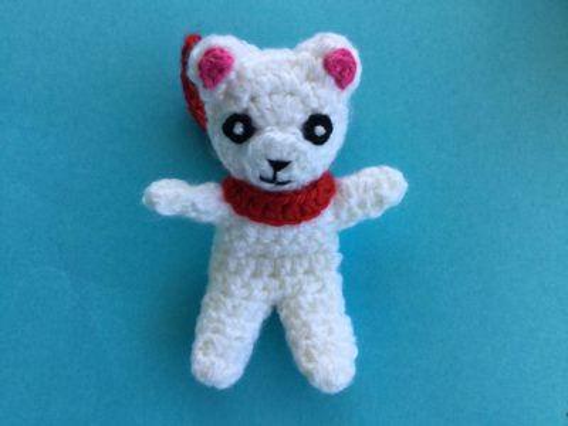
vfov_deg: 45.4
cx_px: 284
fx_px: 509
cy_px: 213
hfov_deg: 58.4
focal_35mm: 31
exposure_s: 1/50
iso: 25
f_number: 2.4
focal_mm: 3.3
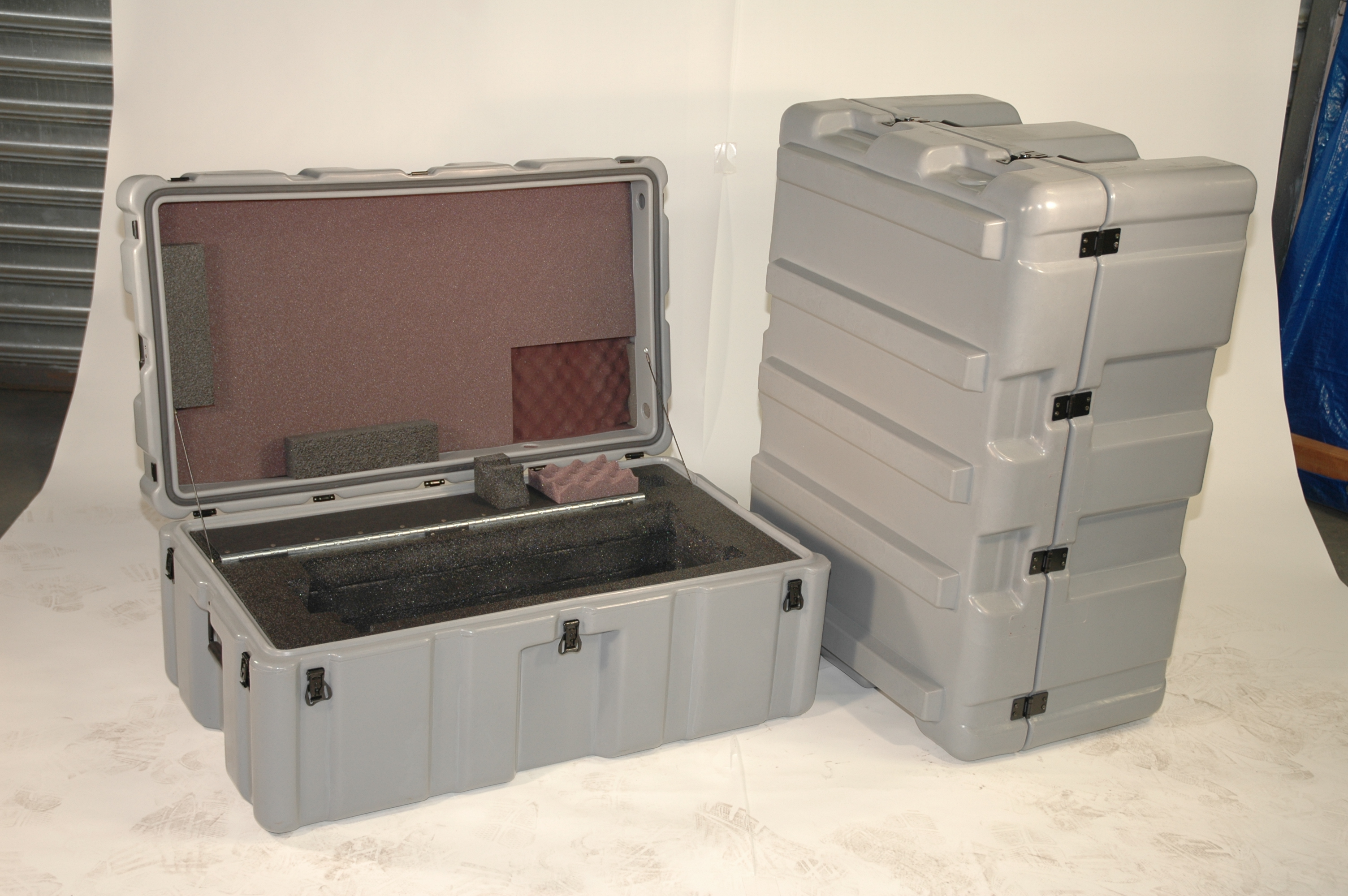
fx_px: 1740
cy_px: 448
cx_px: 674
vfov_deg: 28.9
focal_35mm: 46
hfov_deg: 42.4
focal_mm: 31
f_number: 4
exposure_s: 1/50
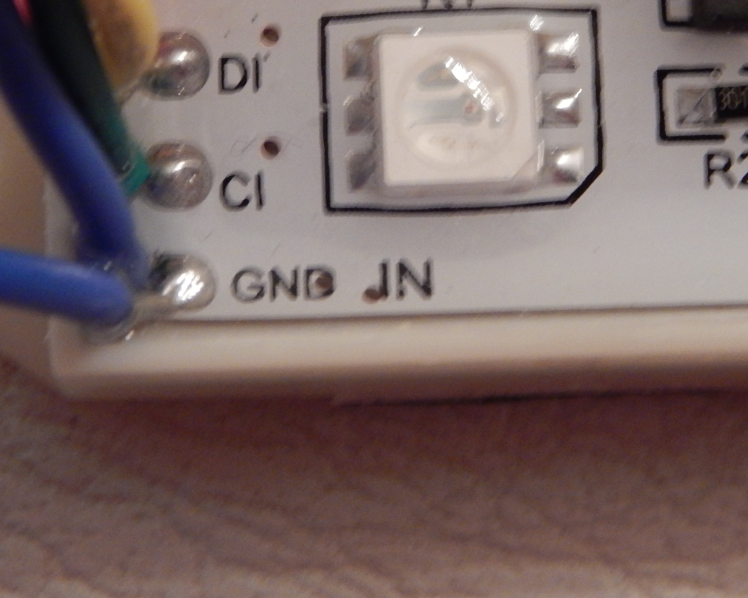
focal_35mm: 201
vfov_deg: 7.7
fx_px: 4450
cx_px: 356
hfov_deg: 9.6
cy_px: 78
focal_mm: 18.7
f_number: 4.5
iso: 400
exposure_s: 1/15
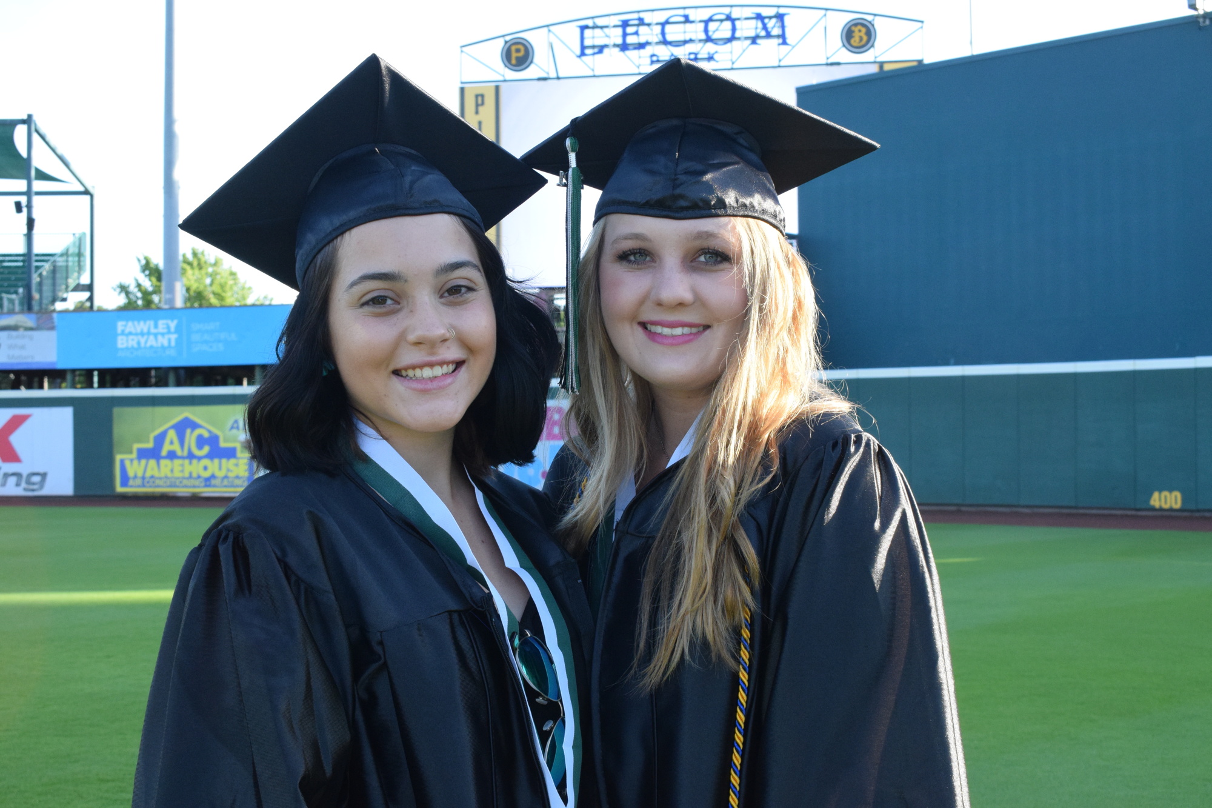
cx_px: 606
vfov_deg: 28.9
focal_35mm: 46
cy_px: 404
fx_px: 1565
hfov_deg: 42.3
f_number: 11
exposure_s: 1/500
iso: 2000
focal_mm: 31
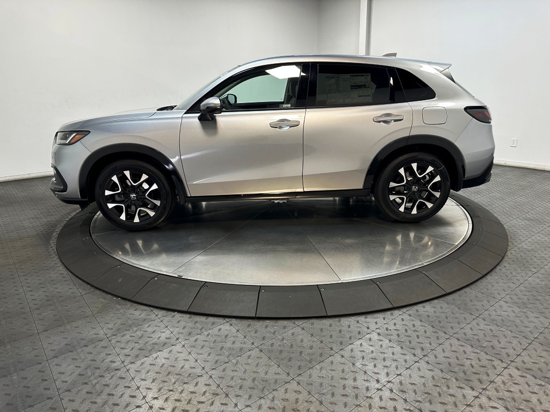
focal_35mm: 24
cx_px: 275
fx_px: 381
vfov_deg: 56.8
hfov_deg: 71.6
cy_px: 206
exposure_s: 1/60
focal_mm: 6.86
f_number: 1.78
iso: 250
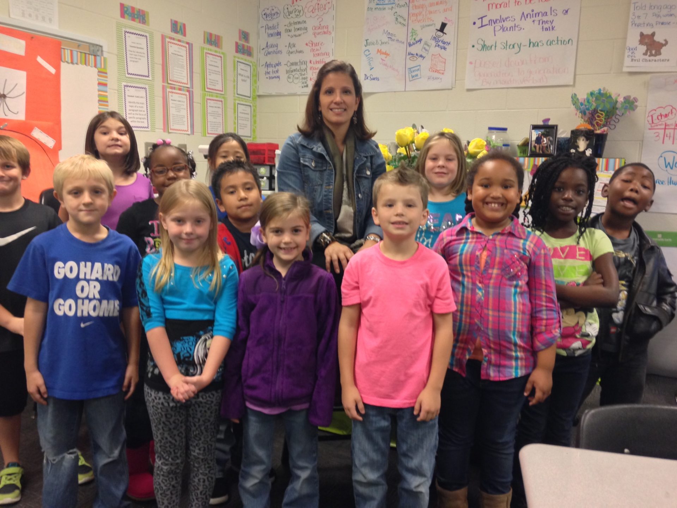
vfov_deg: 42.9
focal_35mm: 33
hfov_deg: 55.4
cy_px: 254
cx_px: 338
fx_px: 645
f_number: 2.4
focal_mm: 4.12
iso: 200
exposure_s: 1/20
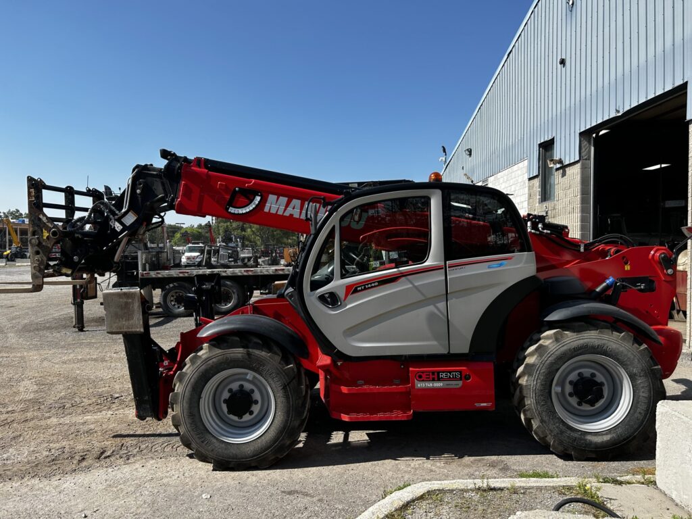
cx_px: 346
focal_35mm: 26
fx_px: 520
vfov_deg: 53.1
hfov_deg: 67.3
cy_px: 260
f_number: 1.5
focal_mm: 5.7
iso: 50
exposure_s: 1/2915
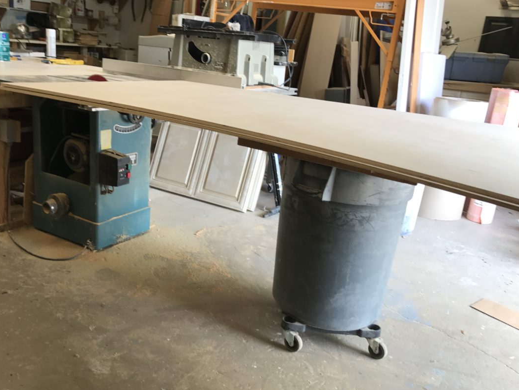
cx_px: 235
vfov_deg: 44.2
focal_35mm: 32
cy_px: 207
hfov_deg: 56.7
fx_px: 480
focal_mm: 3.99
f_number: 1.8
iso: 25
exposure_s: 1/60
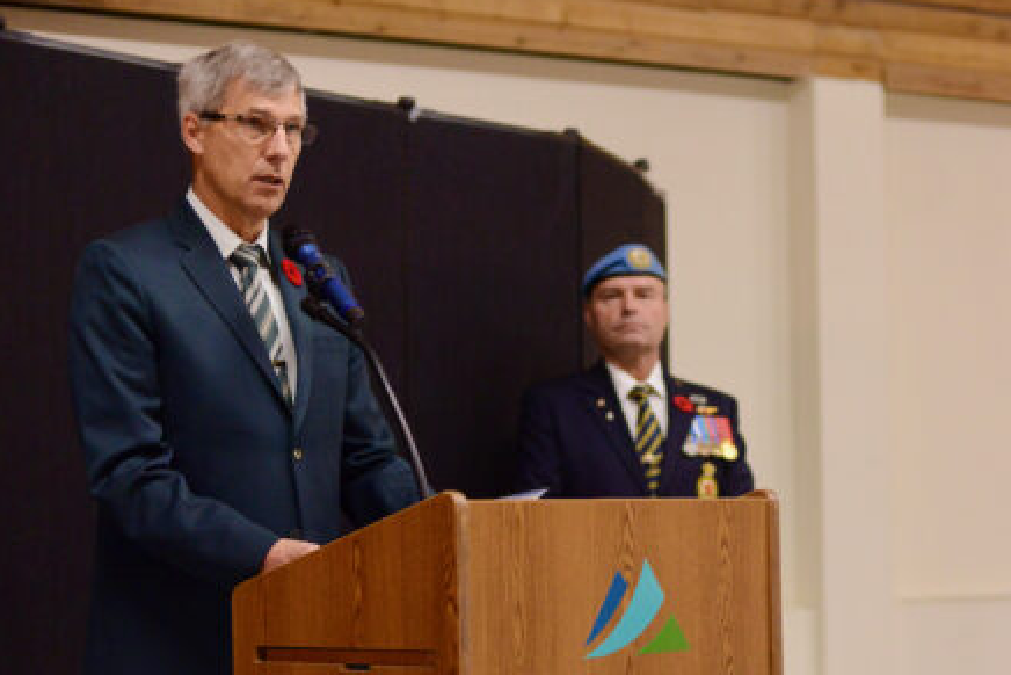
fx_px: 2472
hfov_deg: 22.7
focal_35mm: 88
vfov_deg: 15.5
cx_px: 846
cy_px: 527
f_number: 2.2
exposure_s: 1/400
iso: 2500
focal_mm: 50
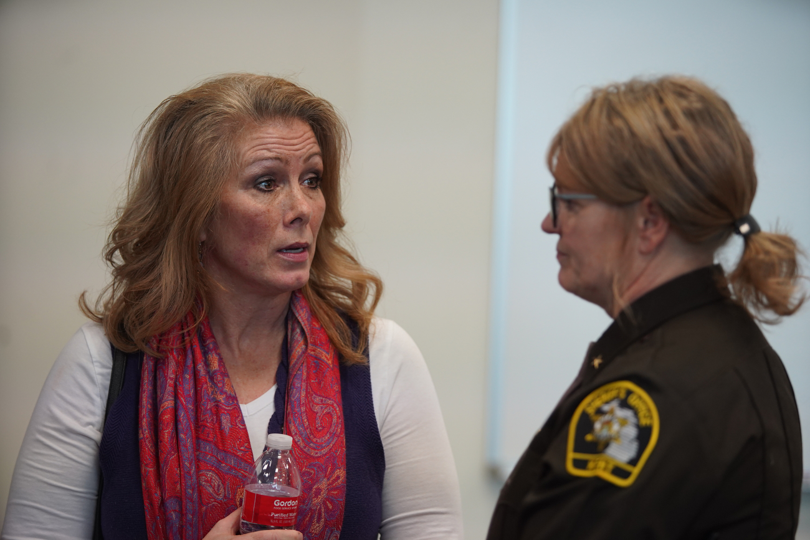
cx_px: 405
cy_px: 270
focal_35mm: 135
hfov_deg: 15.2
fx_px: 3038
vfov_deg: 10.2
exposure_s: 1/320
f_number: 2.8
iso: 1250
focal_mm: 135
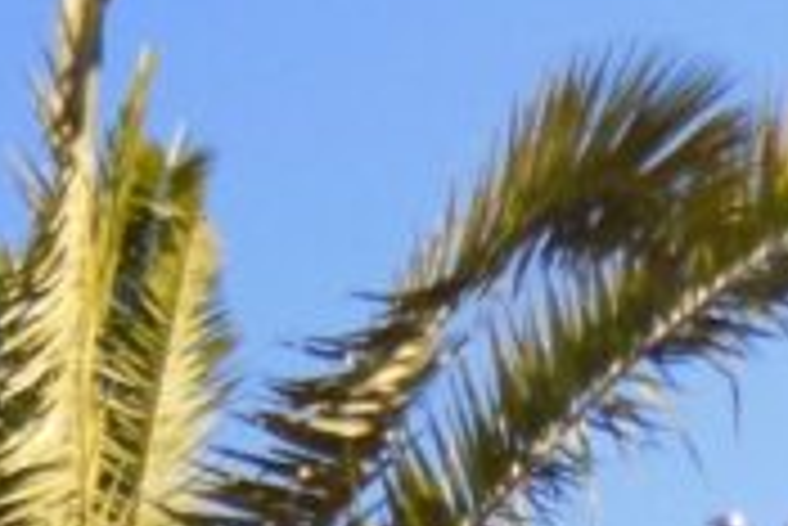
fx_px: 3067
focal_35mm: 140
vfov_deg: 8.5
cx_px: -838
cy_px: 1493
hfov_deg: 12.7
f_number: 3.1
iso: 80
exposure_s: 1/640
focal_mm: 4
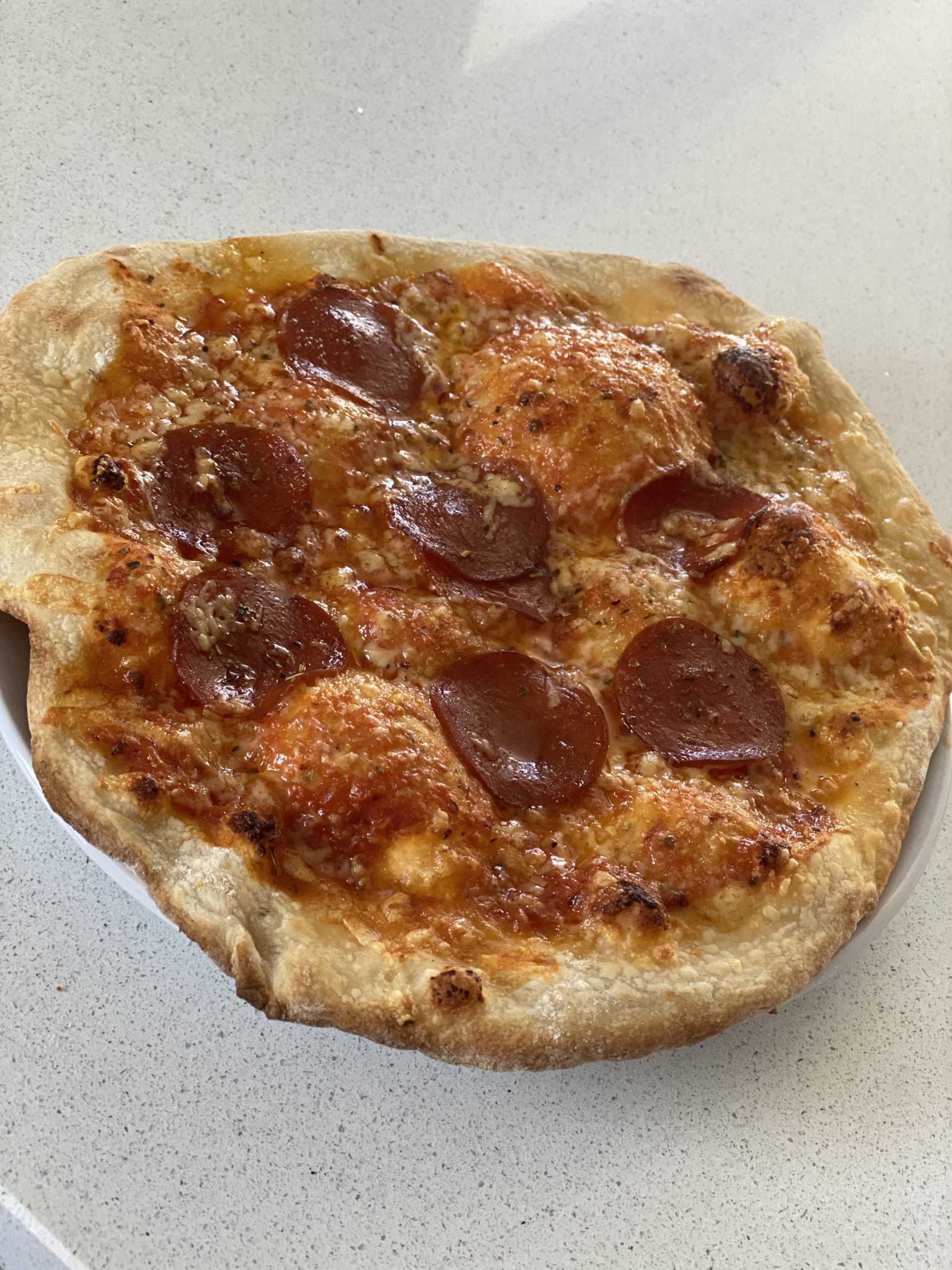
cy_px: 635
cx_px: 476
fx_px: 1907
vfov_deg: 36.8
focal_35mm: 52
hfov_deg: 28.0
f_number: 2
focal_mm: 6
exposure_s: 1/122
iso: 160
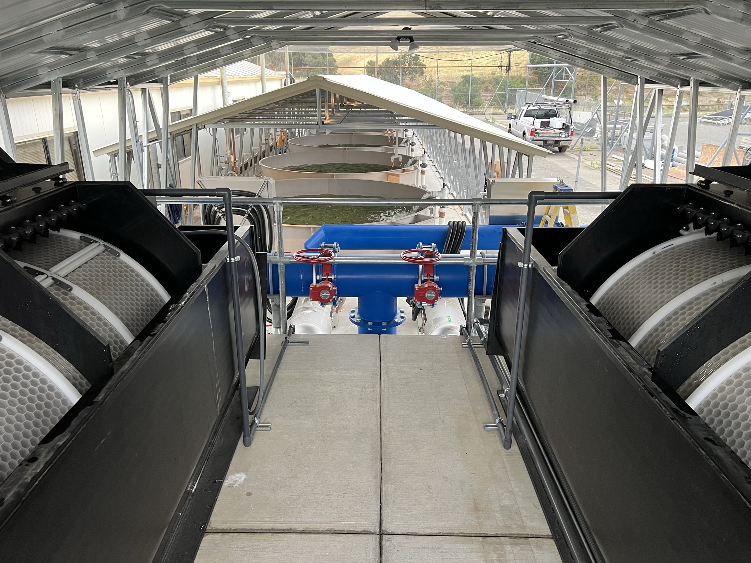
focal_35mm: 26
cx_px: 376
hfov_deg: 67.3
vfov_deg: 53.1
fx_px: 564
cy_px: 282
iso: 125
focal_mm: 5.7
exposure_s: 1/86
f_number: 1.5
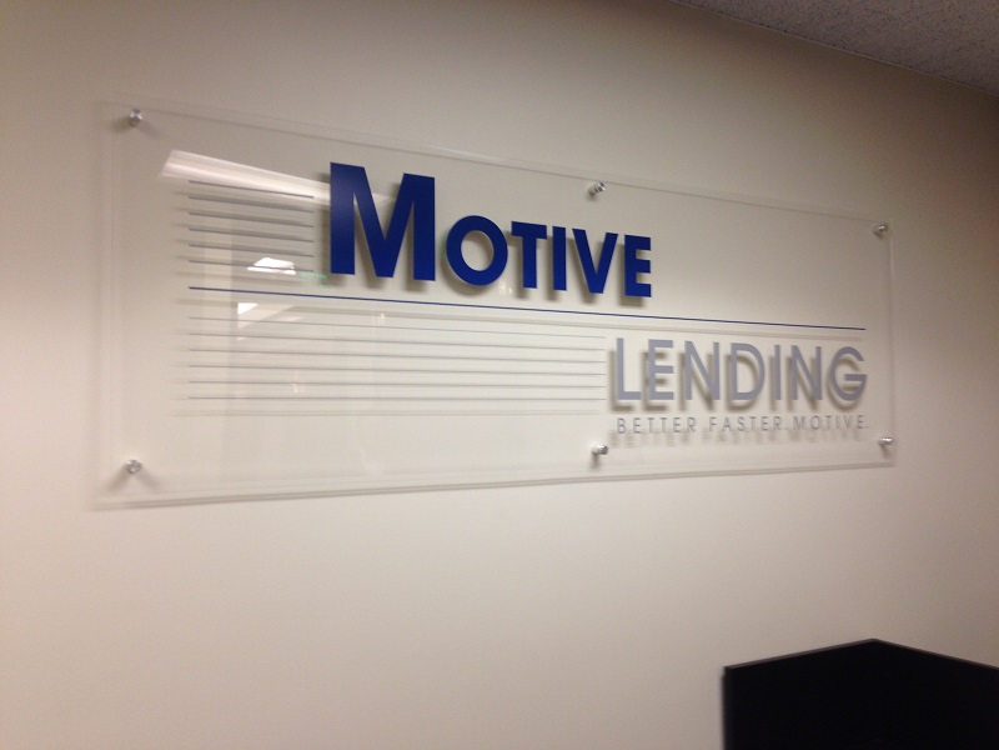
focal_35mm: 33
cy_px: 375
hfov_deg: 55.4
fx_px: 952
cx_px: 500
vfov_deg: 42.9
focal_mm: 4.12
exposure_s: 1/20
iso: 64
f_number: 2.4
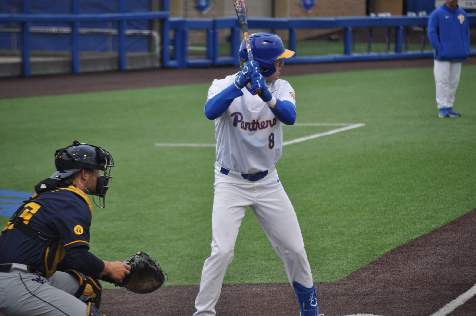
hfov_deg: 8.3
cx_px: 238
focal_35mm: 248
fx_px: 3268
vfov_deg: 5.5
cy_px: 158
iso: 500
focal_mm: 165
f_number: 5.3
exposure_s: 1/250
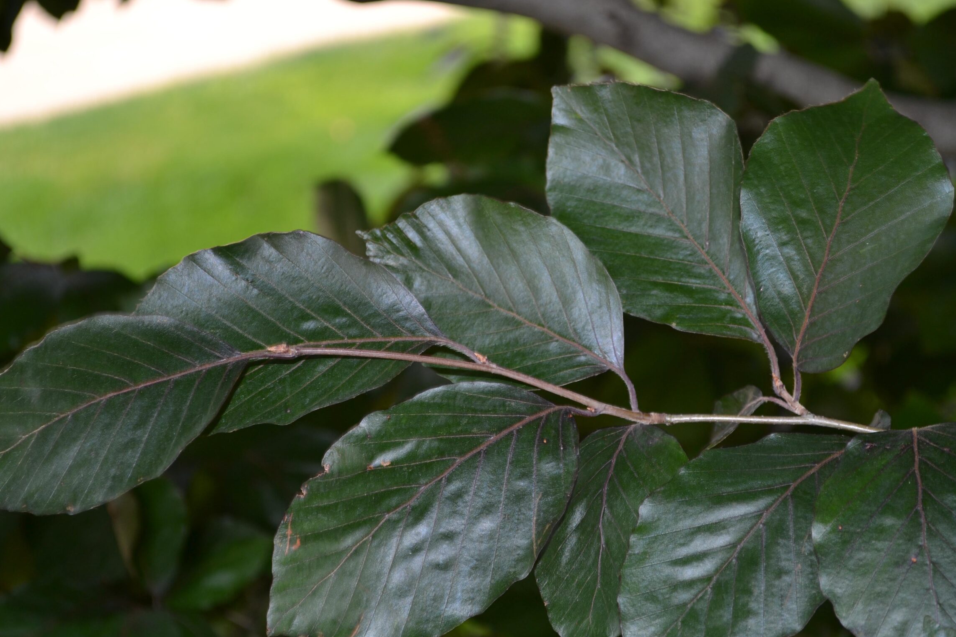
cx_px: 475
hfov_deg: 22.0
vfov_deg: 14.8
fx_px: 2458
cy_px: 344
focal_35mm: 93
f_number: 5.6
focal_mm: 55
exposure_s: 1/60
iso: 100
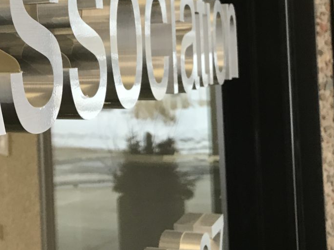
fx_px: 762
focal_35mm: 79
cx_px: -64
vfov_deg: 18.4
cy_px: 43
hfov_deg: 22.8
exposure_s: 1/30
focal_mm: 3.99
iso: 32
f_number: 1.8
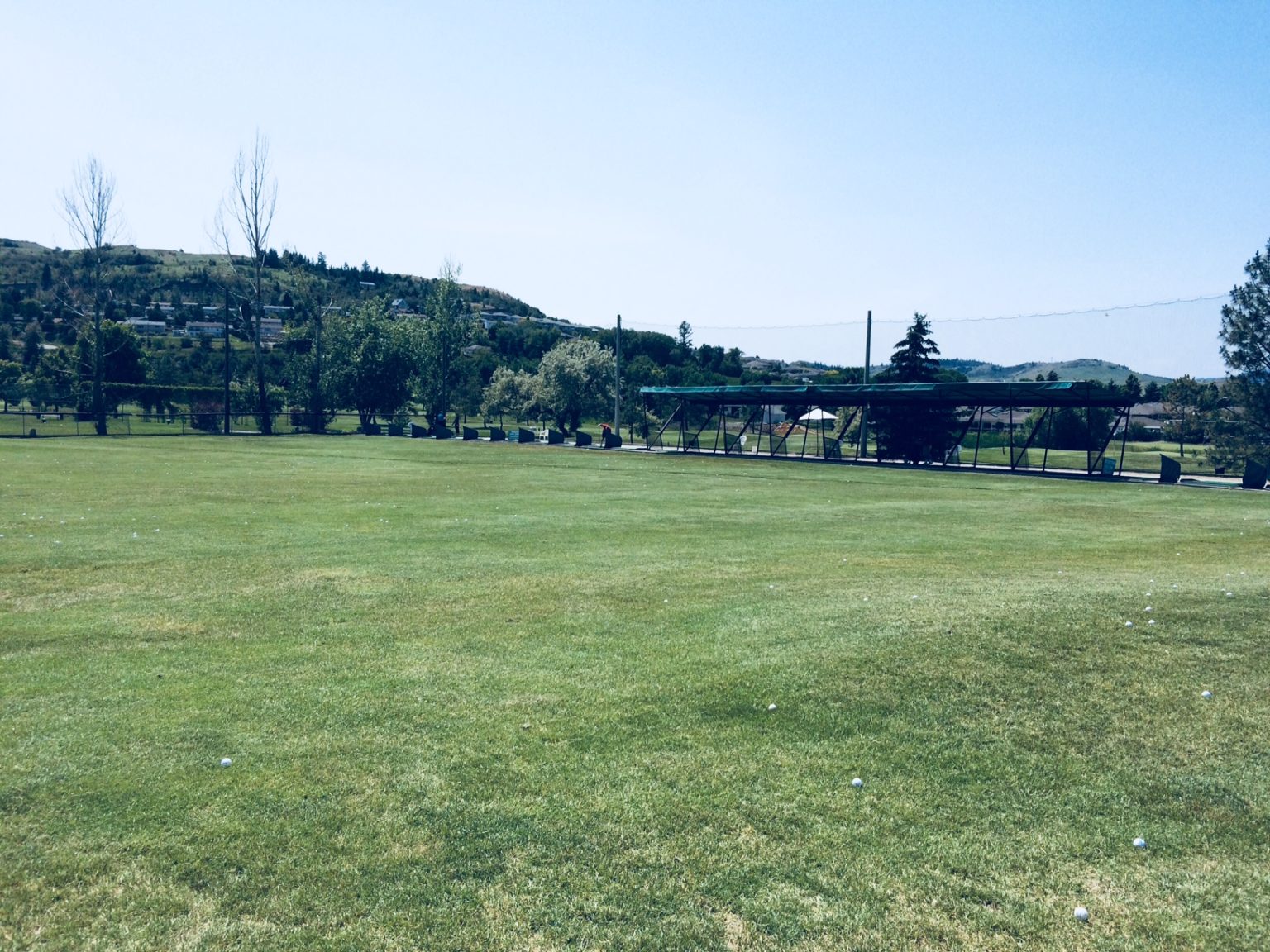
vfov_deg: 48.2
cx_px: 635
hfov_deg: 61.7
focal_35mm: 29
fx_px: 1064
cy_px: 476
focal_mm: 4.15
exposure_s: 1/2933
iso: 32
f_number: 2.2
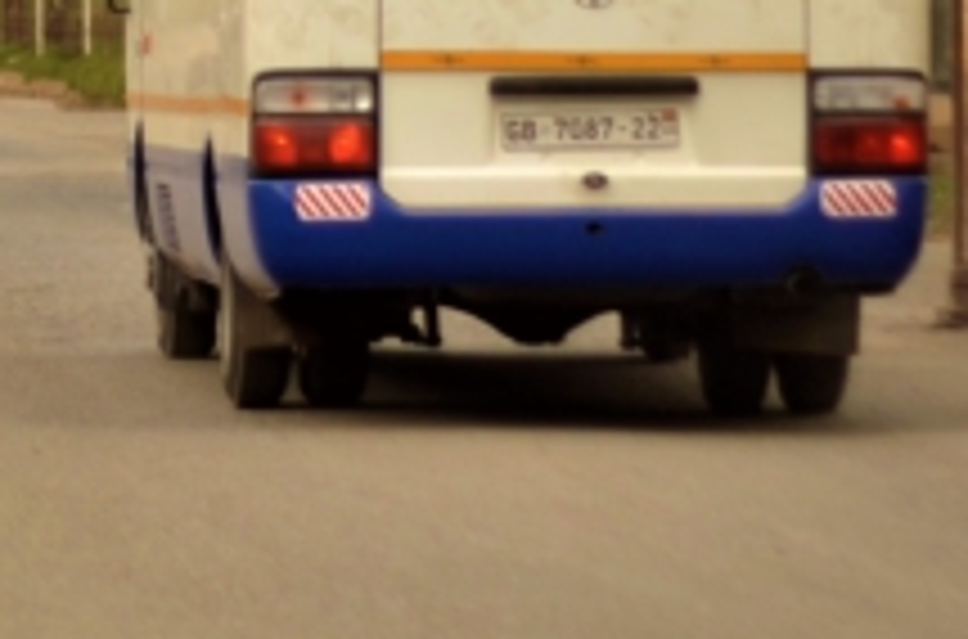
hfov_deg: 5.7
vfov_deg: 3.8
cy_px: -446
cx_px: -275
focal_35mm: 358
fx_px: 9598
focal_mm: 50
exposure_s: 1/2500
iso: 100
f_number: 1.8
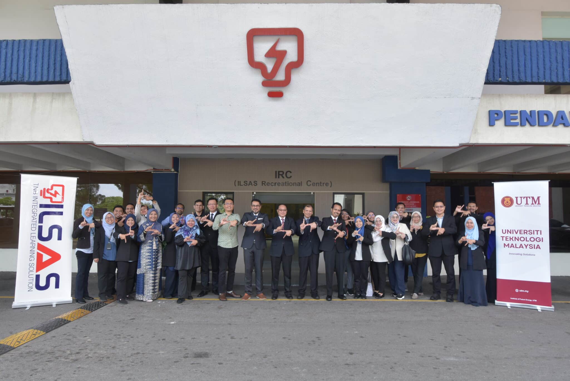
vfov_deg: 59.5
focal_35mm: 21
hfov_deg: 81.2
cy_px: 190
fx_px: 333
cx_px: 285
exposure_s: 1/80
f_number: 9
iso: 500
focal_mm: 14
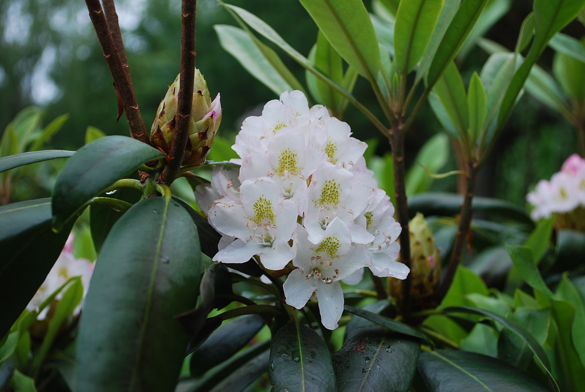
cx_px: 292
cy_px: 196
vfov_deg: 22.7
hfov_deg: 33.4
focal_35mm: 60
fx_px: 976
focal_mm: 40
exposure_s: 1/125
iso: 100
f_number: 5.6
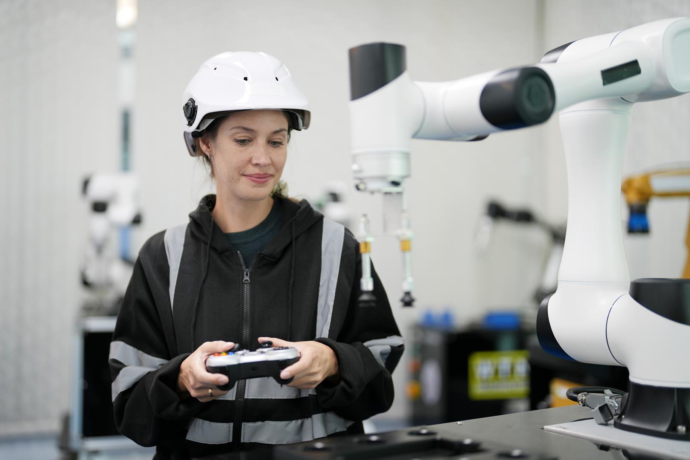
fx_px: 958
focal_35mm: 50
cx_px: 345
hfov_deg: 39.6
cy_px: 230
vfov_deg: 27.0
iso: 200
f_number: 1.2
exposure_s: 1/160
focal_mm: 50
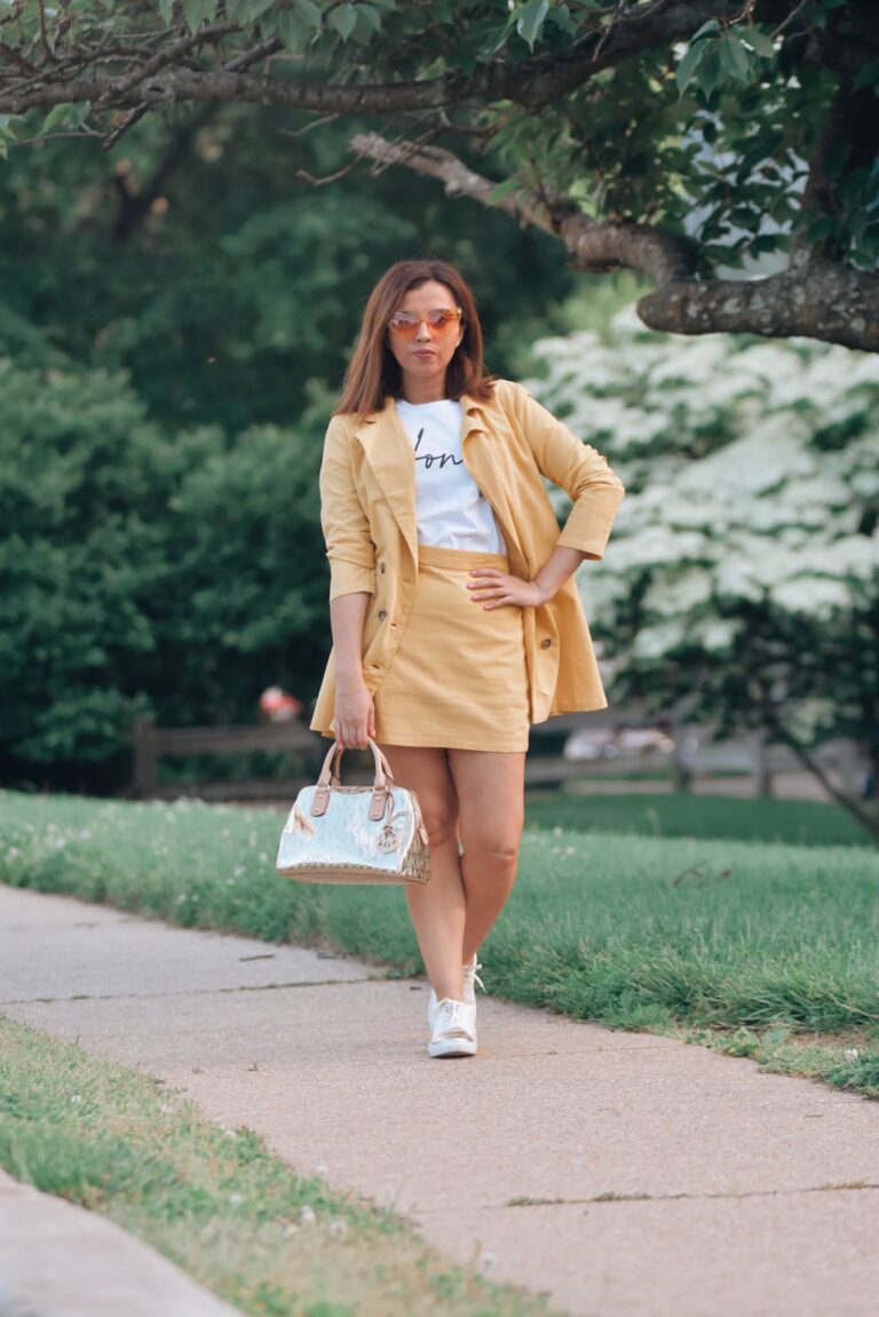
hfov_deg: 8.7
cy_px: 658
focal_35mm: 158
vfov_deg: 13.0
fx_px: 5765
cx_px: 440
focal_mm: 105
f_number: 3.2
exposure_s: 1/250
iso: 160
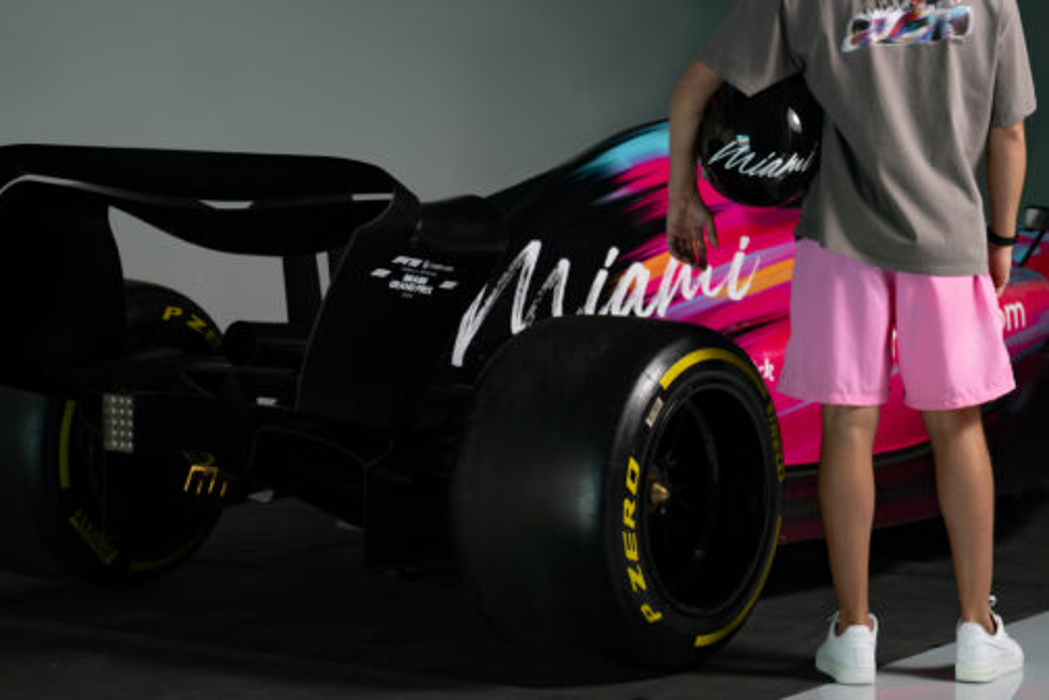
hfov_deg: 18.4
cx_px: 639
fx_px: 3234
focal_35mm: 111
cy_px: 205
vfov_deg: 12.3
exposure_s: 1/200
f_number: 2.8
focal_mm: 70
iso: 200
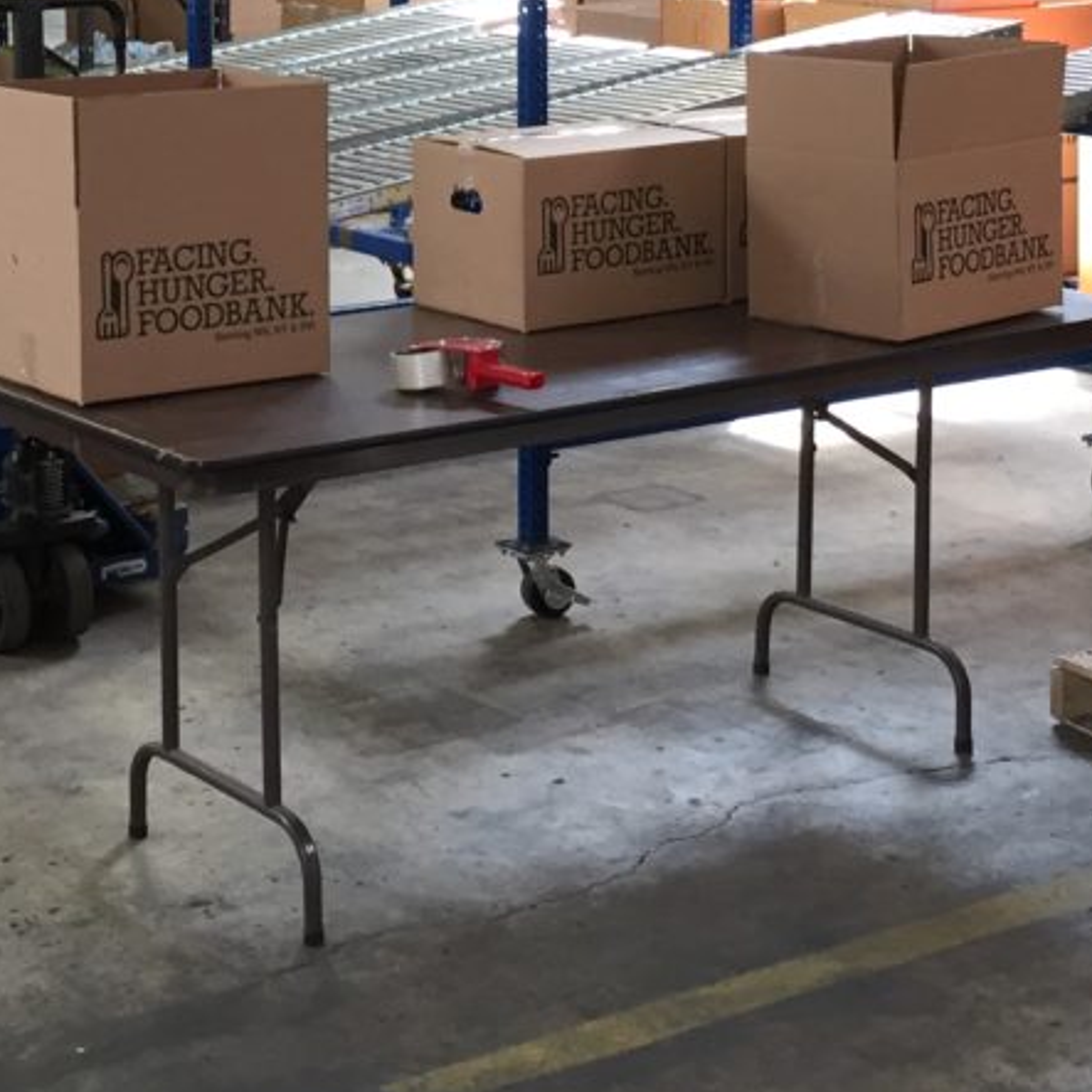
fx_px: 2820
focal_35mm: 79
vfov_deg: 21.4
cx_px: 366
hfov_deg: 21.8
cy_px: 96
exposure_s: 1/30
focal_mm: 4.15
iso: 40
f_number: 2.2
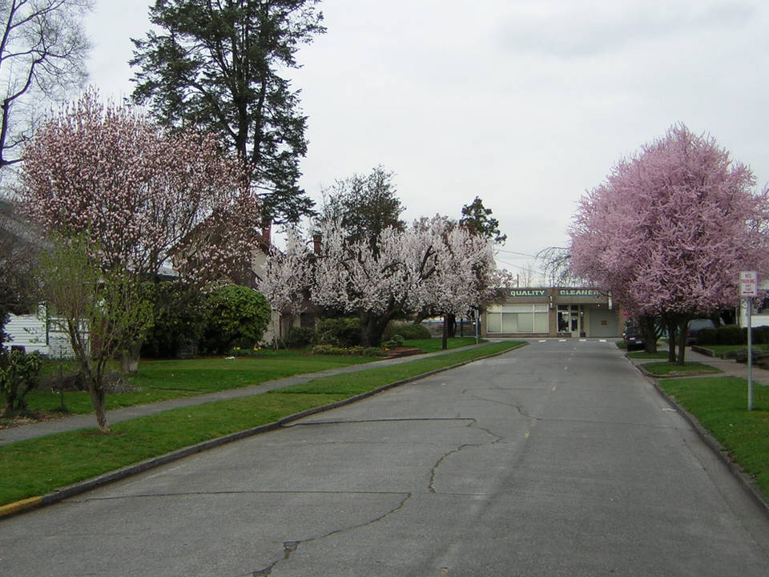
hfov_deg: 37.5
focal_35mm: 51
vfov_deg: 28.6
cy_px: 288
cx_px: 384
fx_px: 1133
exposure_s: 1/170
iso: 50
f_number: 3.1
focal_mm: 6.6
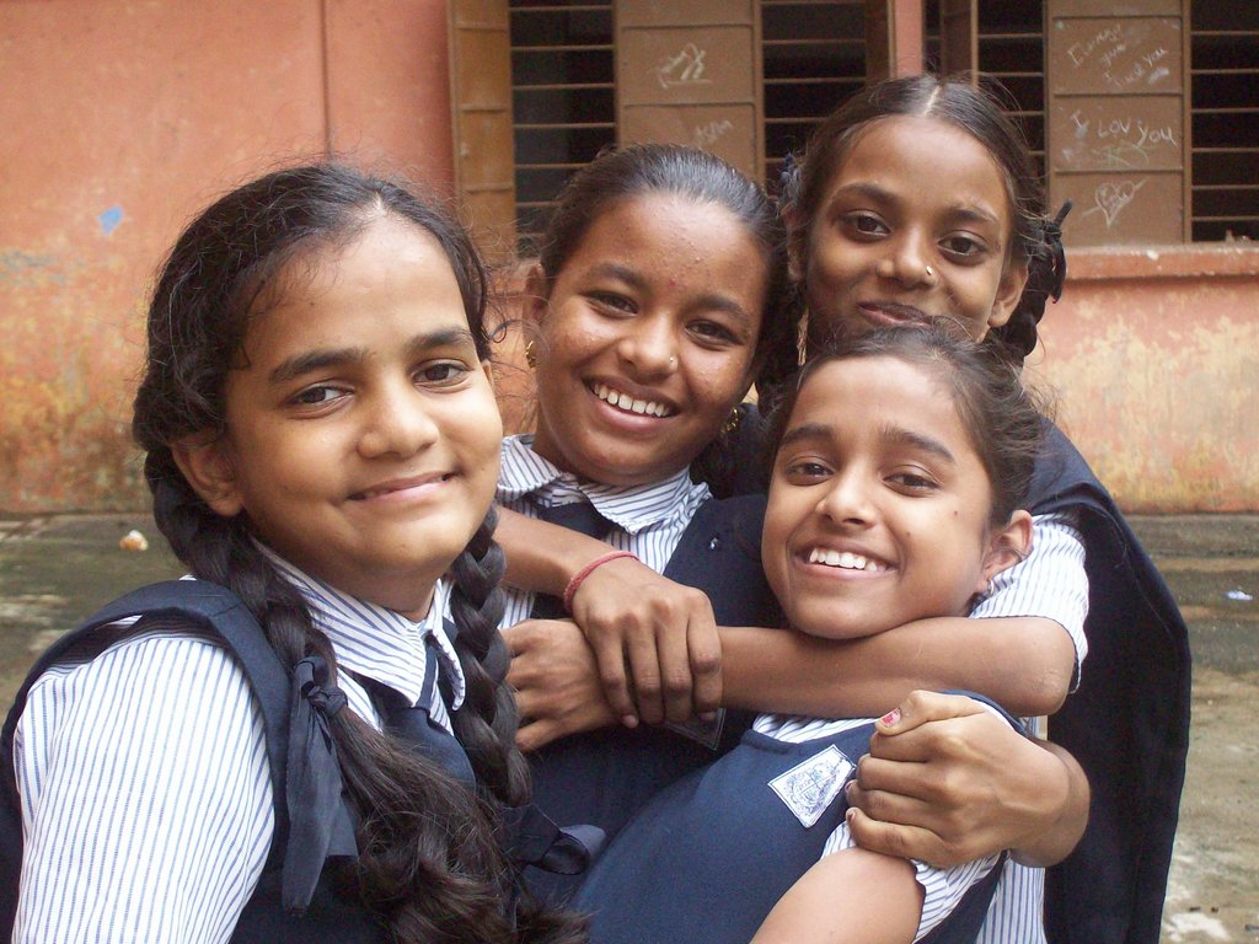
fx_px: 3164
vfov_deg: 17.0
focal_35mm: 87
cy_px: 472
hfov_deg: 22.5
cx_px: 630
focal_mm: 14.3
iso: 200
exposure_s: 1/168
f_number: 4.3
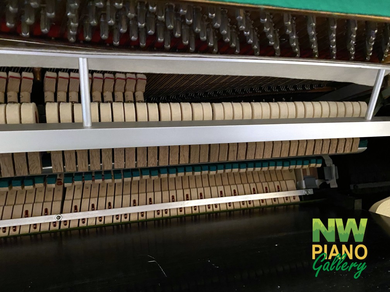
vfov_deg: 53.1
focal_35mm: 26
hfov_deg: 67.3
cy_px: 146
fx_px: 293
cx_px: 195
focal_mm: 4.25
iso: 800
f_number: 1.8
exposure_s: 1/30
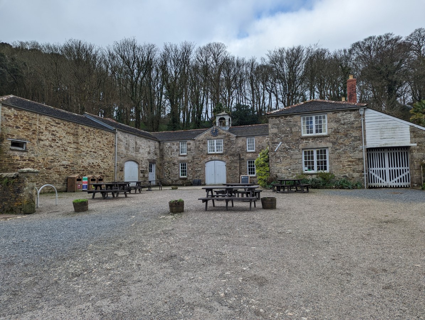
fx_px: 295
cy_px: 160
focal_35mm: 24
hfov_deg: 71.5
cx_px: 212
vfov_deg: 56.9
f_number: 1.85
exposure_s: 1/1414
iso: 47
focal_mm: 6.81
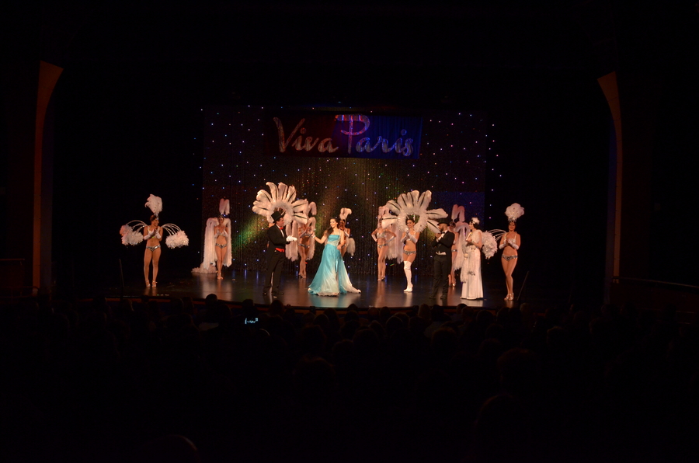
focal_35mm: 36
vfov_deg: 36.7
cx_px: 350
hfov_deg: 53.2
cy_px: 232
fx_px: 698
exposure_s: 1/250
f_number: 4.5
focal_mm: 24
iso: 800
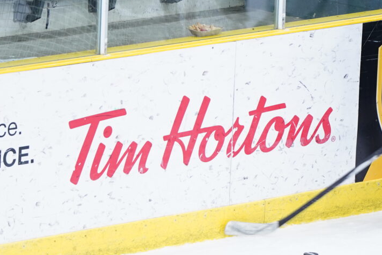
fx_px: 6130
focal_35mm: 578
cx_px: 383
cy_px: 110
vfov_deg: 2.4
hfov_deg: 3.6
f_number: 2.8
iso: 640
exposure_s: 1/100
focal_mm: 200
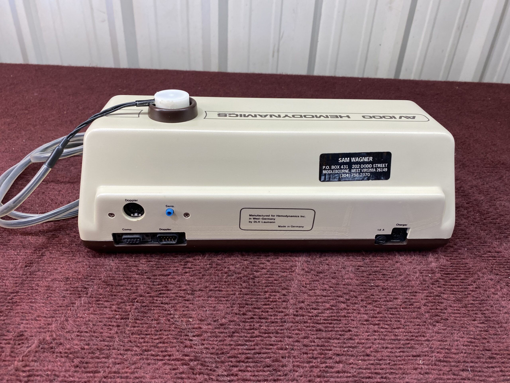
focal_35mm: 26
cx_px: 255
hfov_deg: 67.3
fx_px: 383
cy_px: 192
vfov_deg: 53.1
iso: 100
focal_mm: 4.25
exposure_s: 1/120
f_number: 1.8
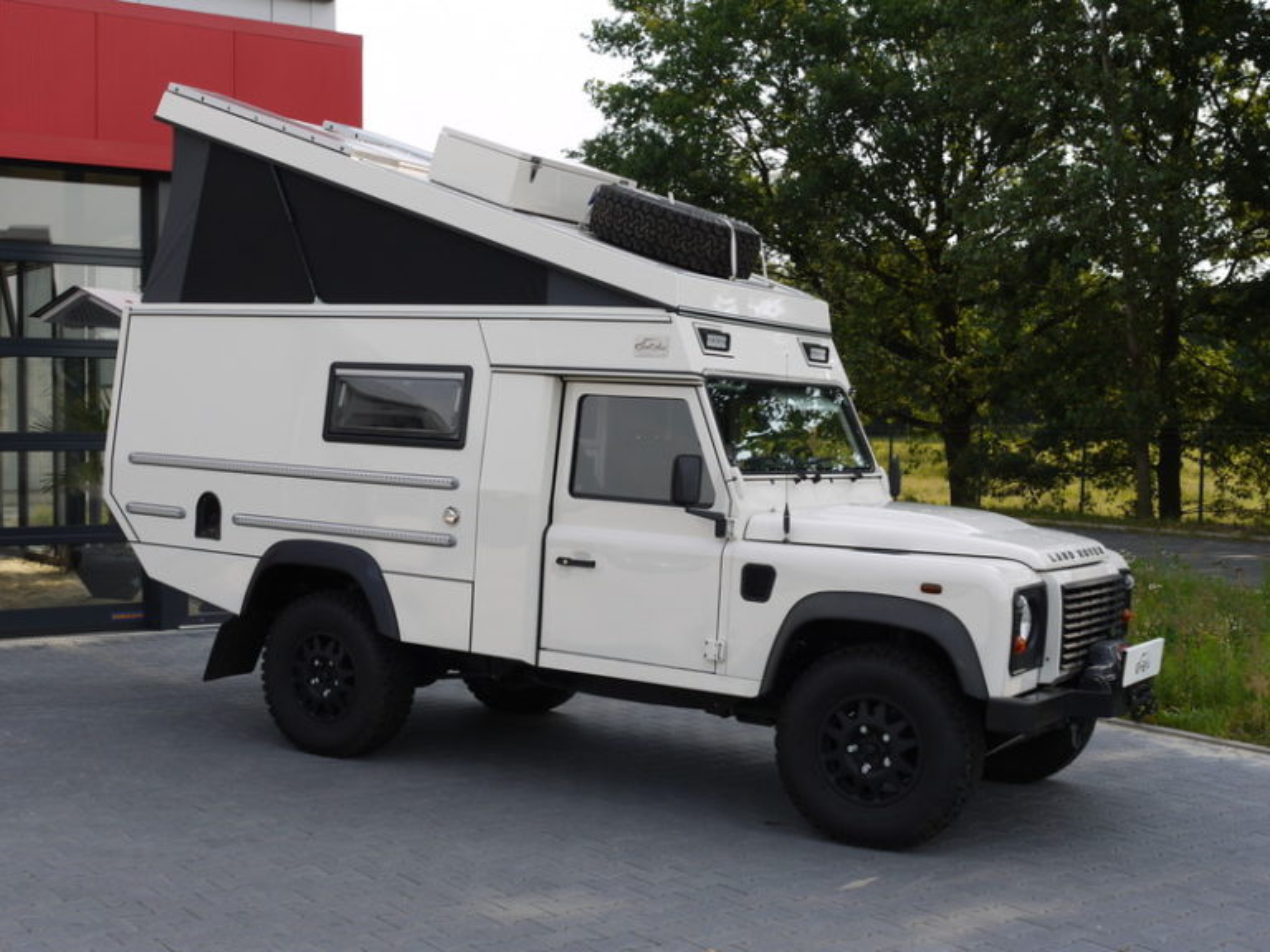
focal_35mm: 46
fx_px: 1688
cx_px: 635
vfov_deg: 31.5
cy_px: 476
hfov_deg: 41.2
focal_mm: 23
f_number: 7.1
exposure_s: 1/160
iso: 100
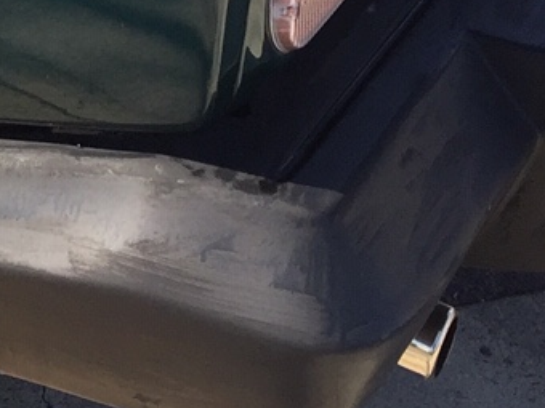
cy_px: -298
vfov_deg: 10.1
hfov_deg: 12.8
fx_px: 2188
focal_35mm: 139
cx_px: -450
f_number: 2.2
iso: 32
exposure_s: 1/732
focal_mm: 4.15
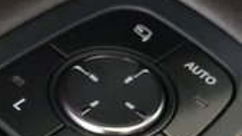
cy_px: 213
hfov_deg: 11.9
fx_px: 1104
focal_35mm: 172
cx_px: -125
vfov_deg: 6.9
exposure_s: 1/25
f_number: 3.5
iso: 3200
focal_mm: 13
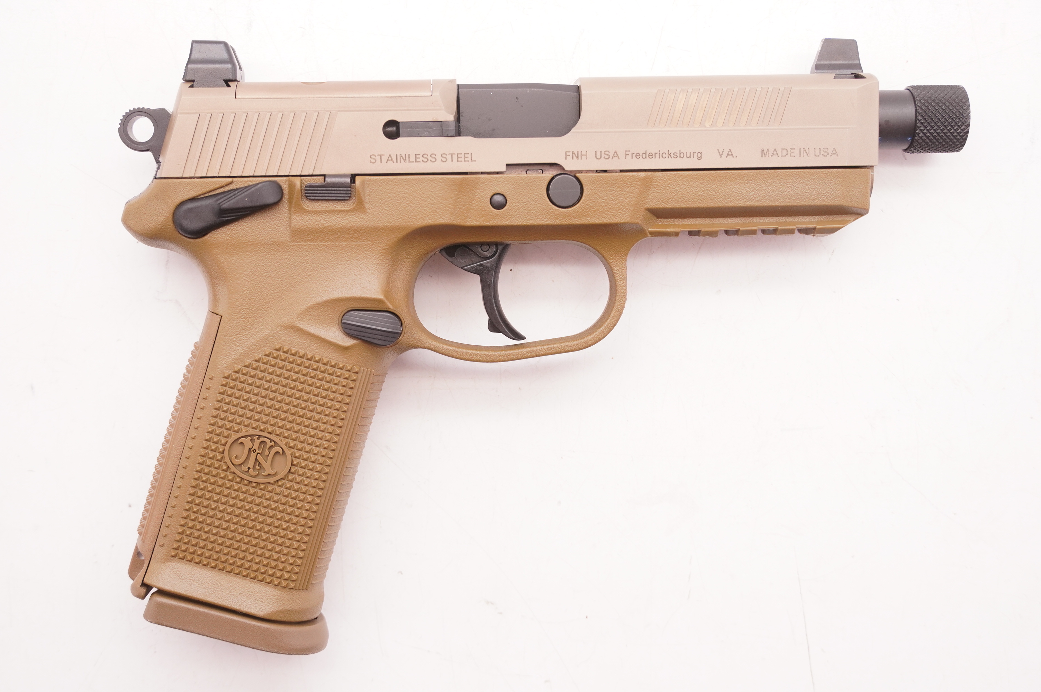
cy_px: 346
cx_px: 520
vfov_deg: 27.2
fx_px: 1430
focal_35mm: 50
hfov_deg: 40.0
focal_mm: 33
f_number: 5.6
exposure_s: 1/125
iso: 640
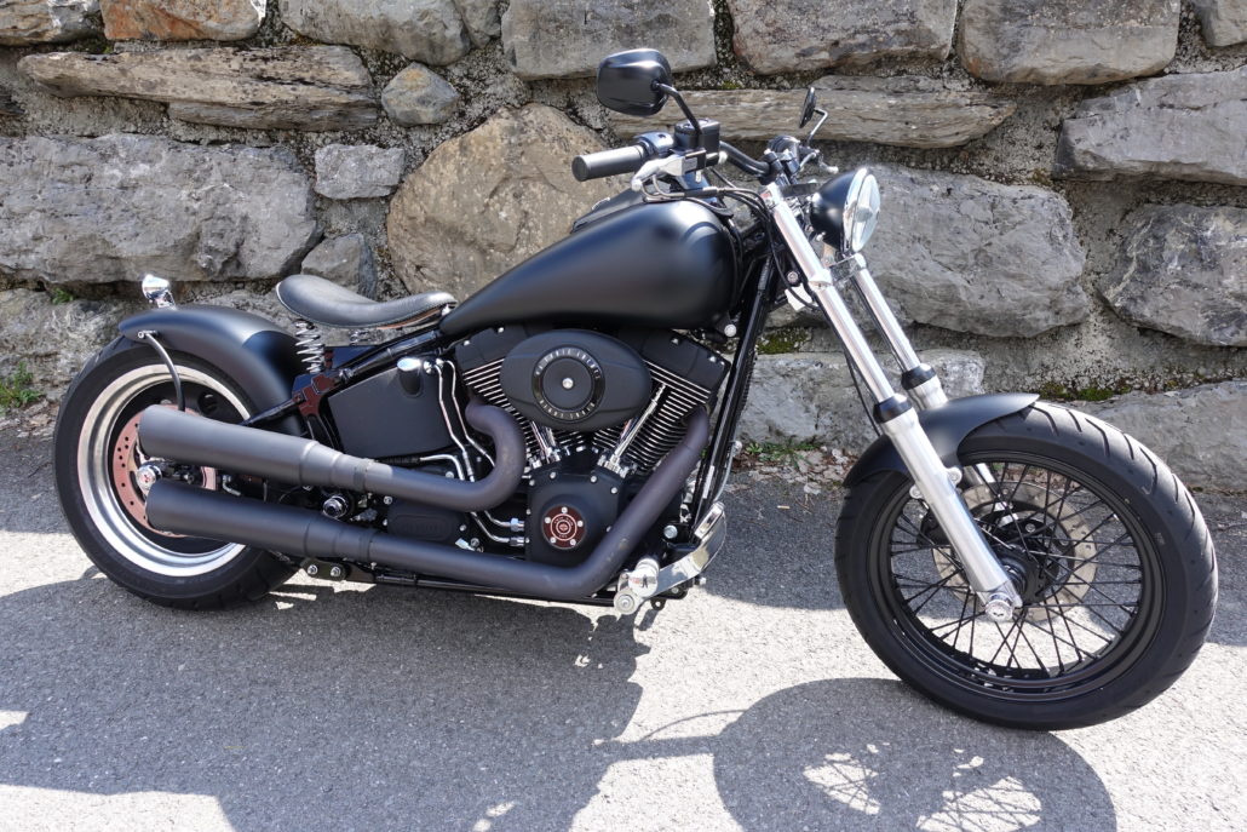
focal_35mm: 24
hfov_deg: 73.7
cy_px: 416
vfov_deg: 53.1
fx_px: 831
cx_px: 624
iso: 125
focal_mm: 8.8
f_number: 4
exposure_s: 1/200
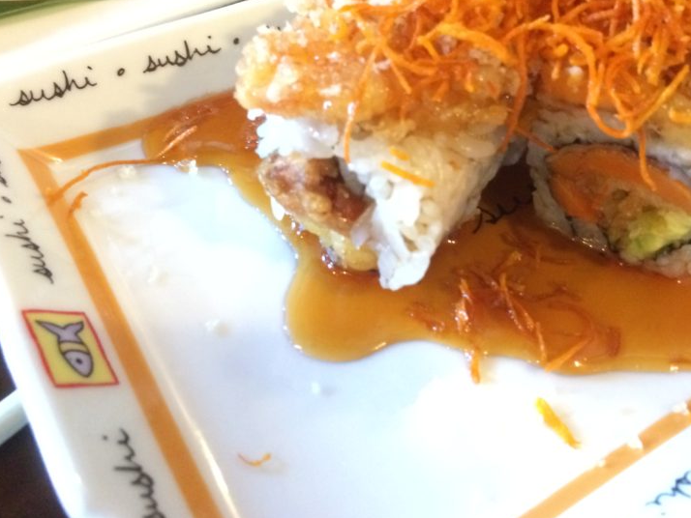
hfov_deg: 43.4
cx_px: 444
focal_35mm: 43
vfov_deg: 33.3
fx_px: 859
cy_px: 174
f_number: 2.2
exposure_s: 1/15
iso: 500
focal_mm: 4.12
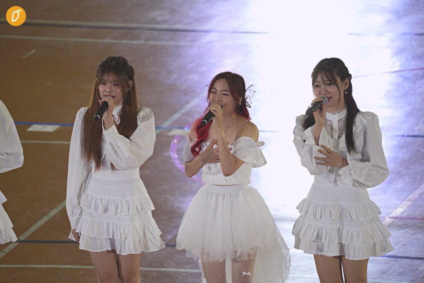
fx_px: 4711
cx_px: 212
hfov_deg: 5.2
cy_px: 142
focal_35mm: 400
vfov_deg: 3.4
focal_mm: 400
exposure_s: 1/500
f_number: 6.3
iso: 1600
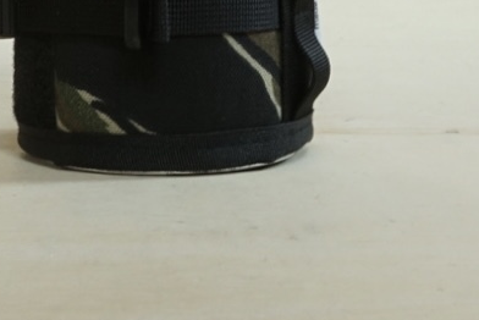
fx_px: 1917
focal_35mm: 144
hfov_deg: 14.2
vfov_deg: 9.2
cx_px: 147
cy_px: -238
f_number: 25
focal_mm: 38
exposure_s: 1/8
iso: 800
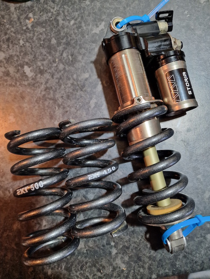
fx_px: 186
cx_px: 105
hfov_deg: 58.9
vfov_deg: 73.9
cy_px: 140
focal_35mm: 23
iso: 800
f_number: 1.8
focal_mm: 6.4
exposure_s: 1/50
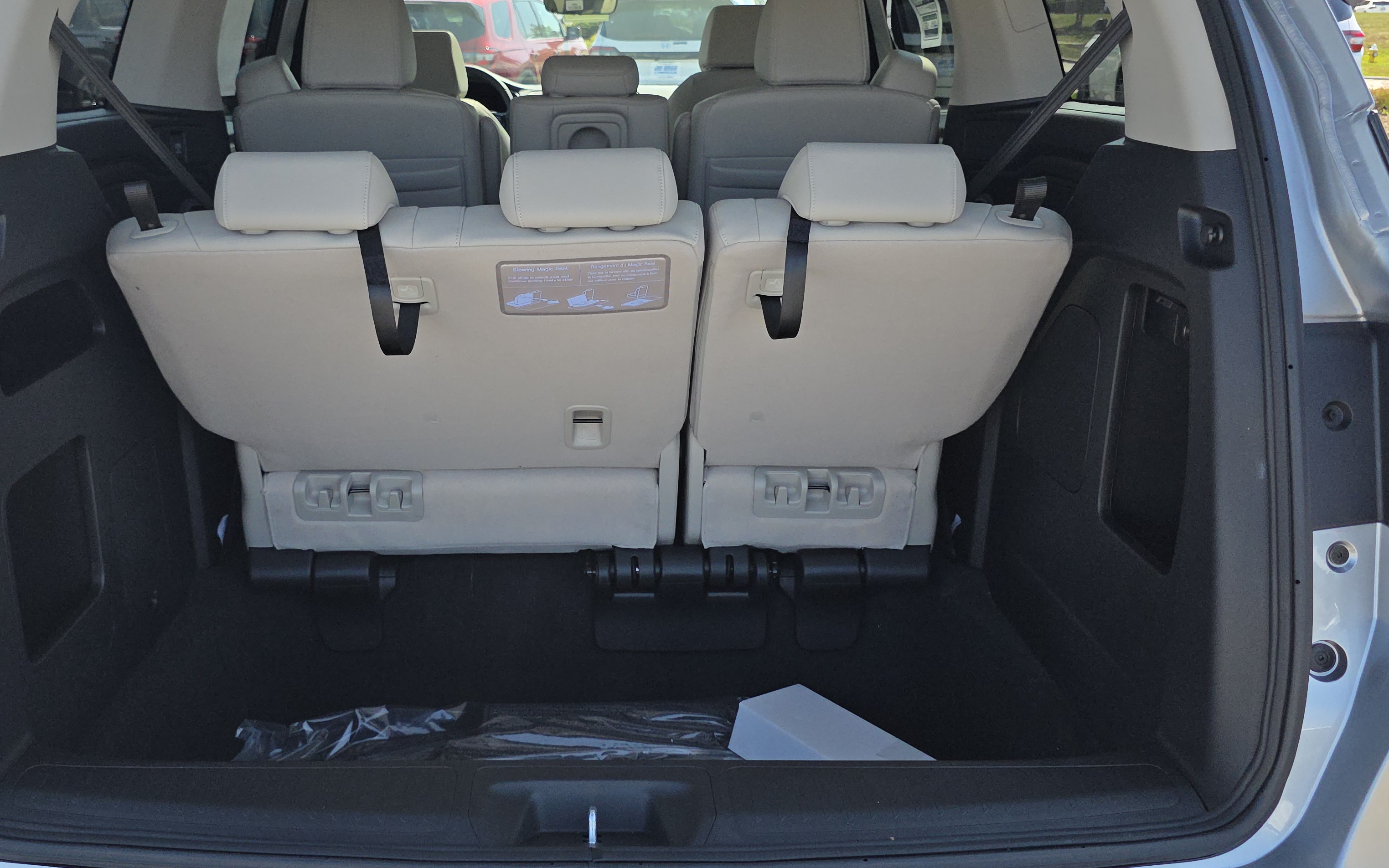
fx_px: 1211
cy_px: 391
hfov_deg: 59.3
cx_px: 578
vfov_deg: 39.4
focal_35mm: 32
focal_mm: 6.3
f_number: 1.7
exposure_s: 1/2937
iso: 80
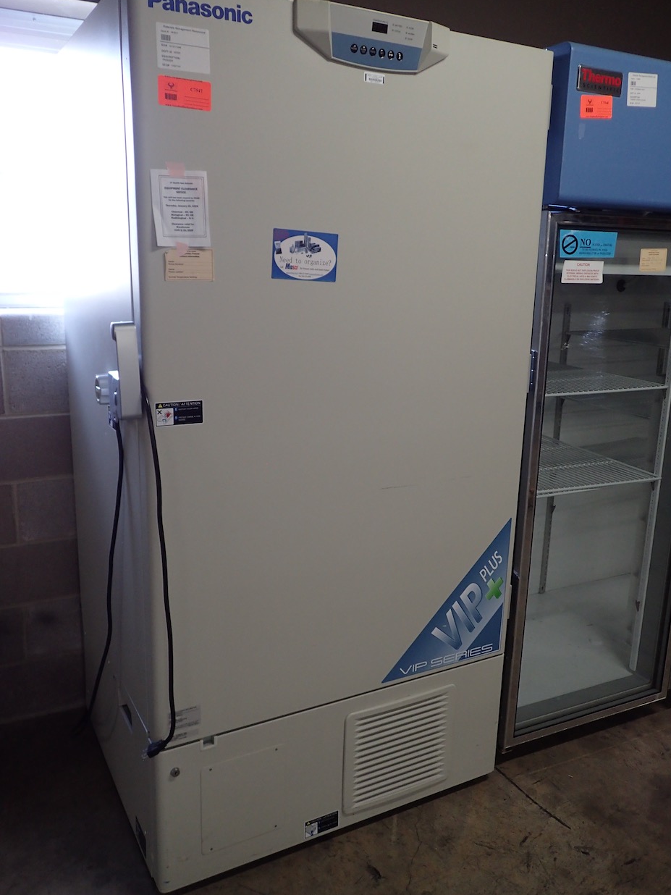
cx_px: 324
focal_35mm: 29
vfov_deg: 61.7
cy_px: 437
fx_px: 750
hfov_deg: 48.2
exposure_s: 1/50
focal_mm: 5.14
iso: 200
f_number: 2.2
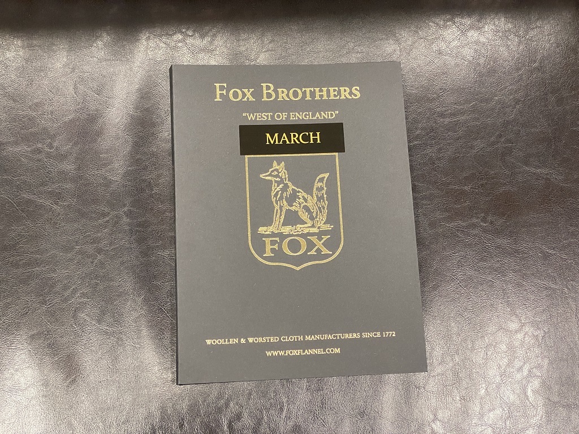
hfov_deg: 36.8
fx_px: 870
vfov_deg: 28.0
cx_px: 290
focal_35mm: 52
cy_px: 217
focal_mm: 6
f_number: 2
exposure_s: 1/50
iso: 400
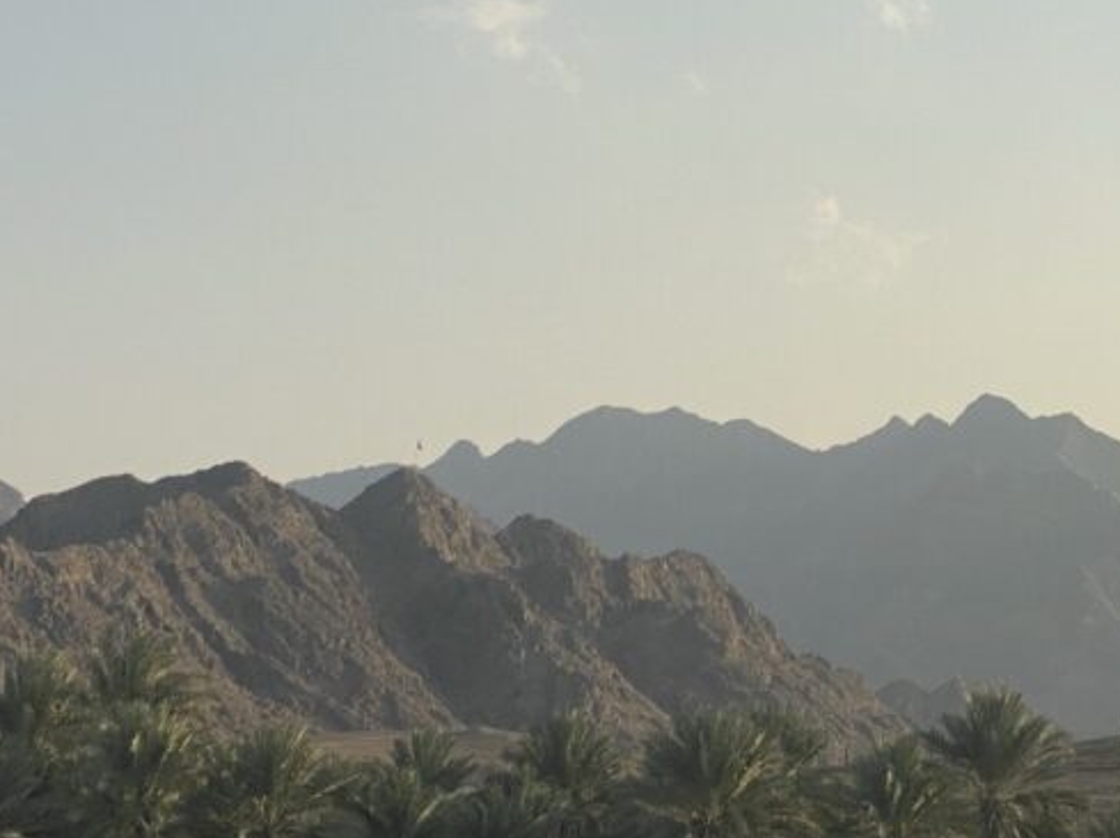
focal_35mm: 109
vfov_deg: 13.6
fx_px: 3524
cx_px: 820
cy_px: 309
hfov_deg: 18.0
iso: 20
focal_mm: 6
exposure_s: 1/1653
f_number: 2
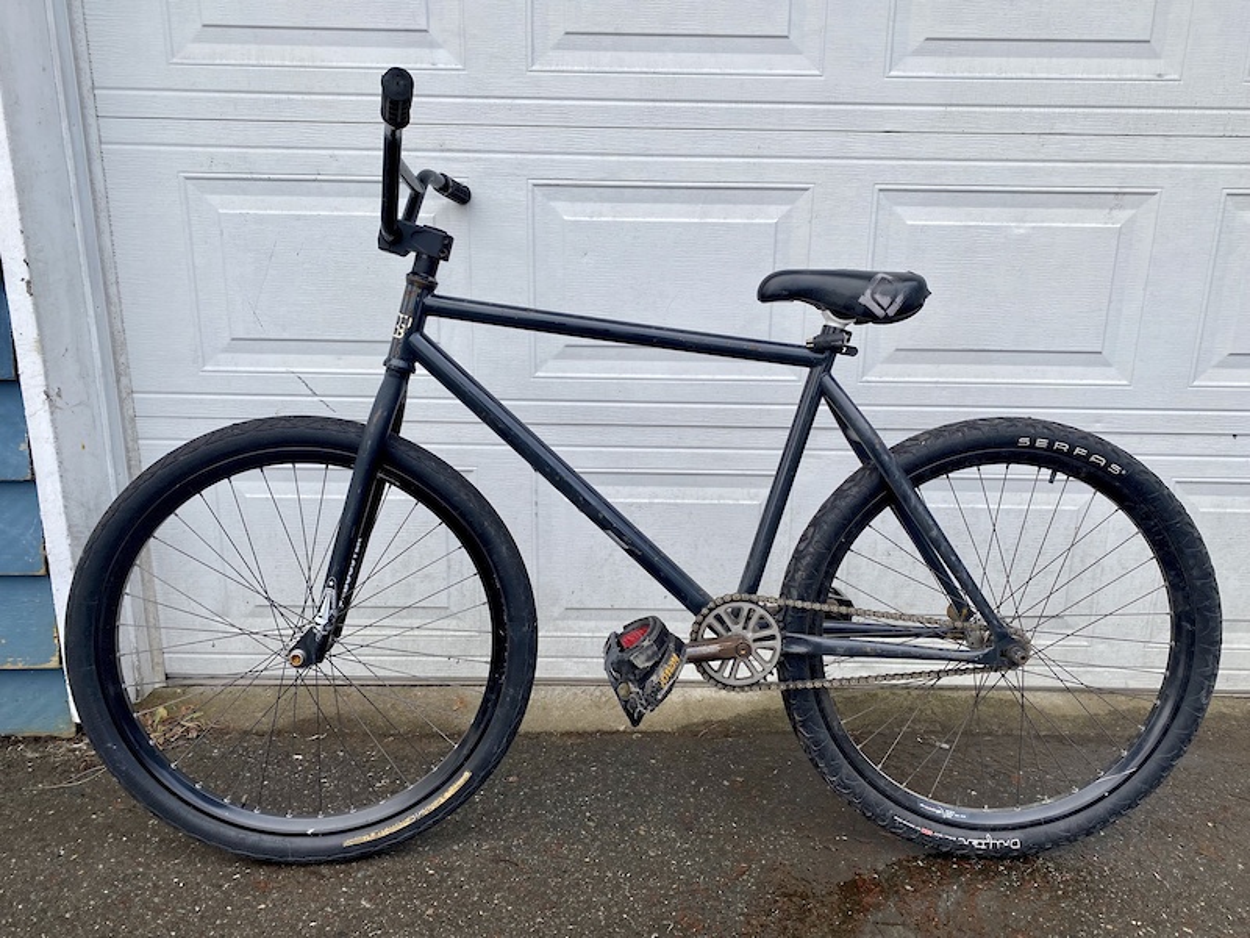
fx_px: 939
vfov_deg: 53.1
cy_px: 469
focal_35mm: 26
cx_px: 625
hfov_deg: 67.3
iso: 32
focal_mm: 4.25
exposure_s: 1/417
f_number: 1.8
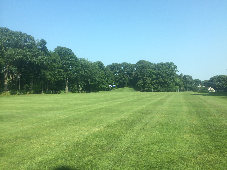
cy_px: 85
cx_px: 114
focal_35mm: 30
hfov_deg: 60.0
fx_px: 197
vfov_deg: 46.8
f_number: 2.2
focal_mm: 4.12
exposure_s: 1/954
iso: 32
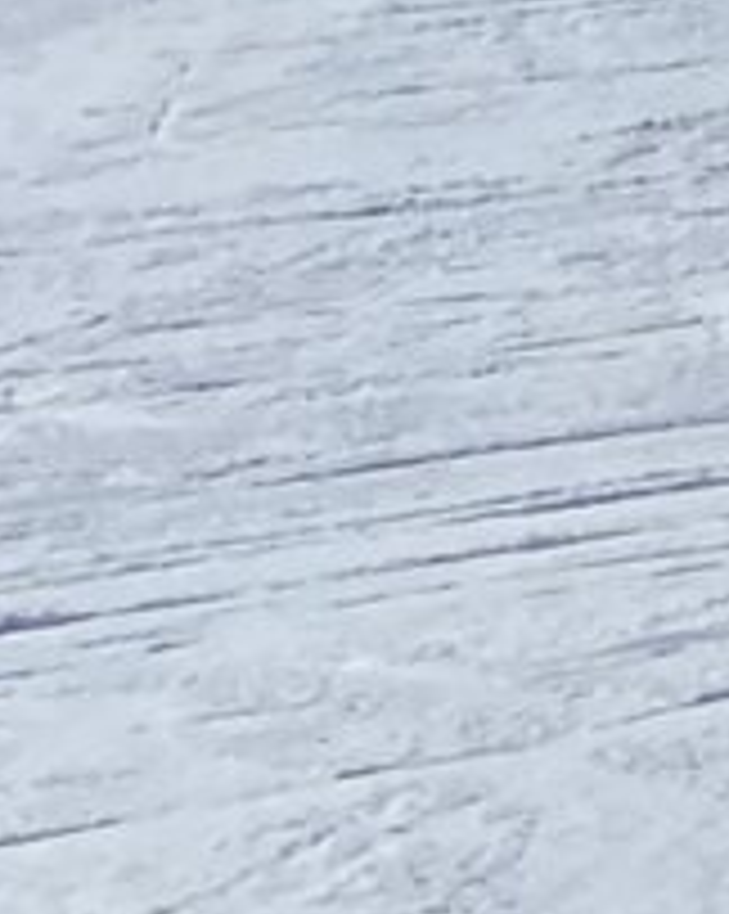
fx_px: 5186
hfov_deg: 6.1
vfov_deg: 9.0
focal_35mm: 192
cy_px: -1315
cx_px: 3330
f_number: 1.8
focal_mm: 4.25
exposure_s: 1/8850
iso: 32
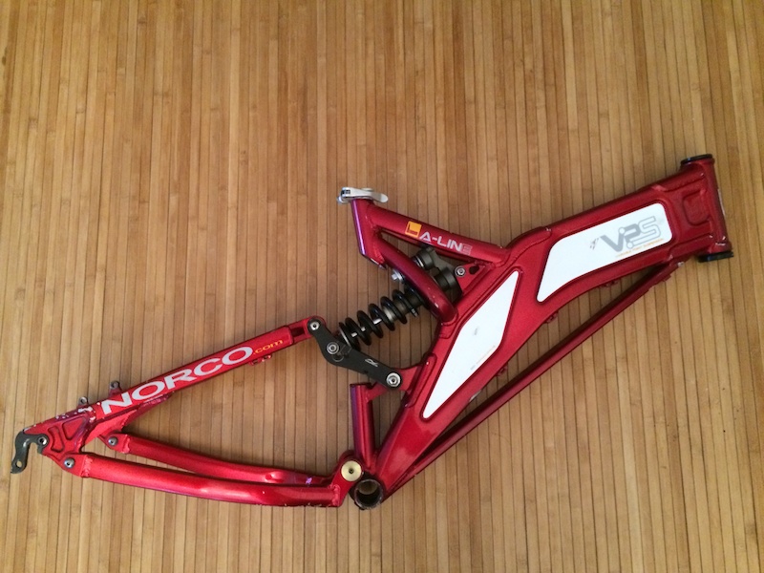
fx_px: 640
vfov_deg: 48.2
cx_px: 382
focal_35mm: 29
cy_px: 286
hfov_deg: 61.7
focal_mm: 4.15
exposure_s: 1/15
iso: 400
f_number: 2.2
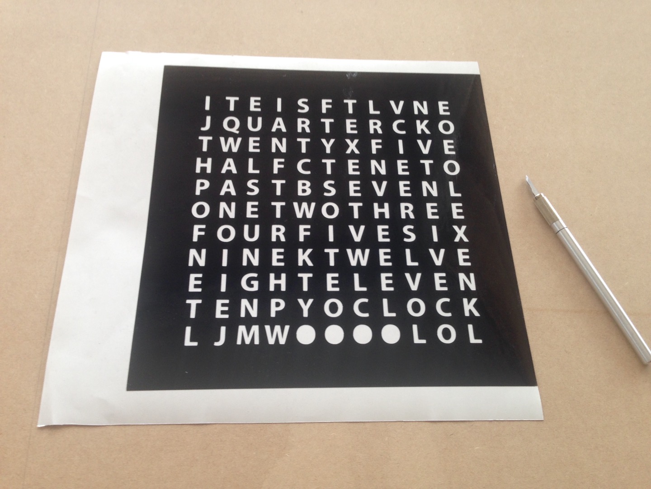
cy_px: 244
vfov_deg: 42.9
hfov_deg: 55.4
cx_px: 326
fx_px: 621
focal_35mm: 33
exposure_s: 1/30
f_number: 2.4
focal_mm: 4.12
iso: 50
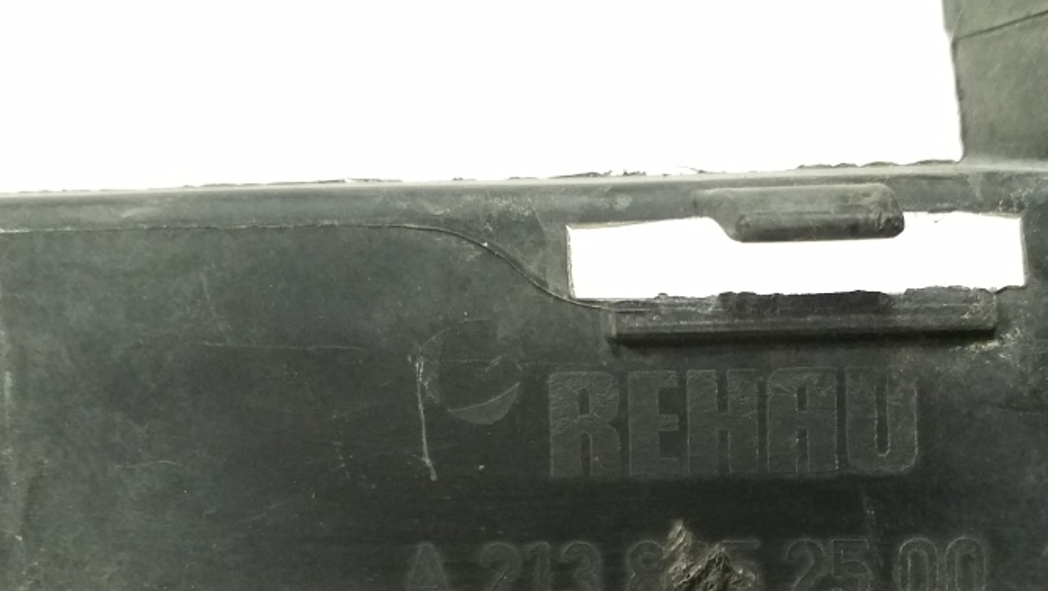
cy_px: 495
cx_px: 678
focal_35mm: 45
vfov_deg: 26.0
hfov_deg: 44.9
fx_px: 1251
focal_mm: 3.6
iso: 320
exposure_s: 1/17
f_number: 1.9
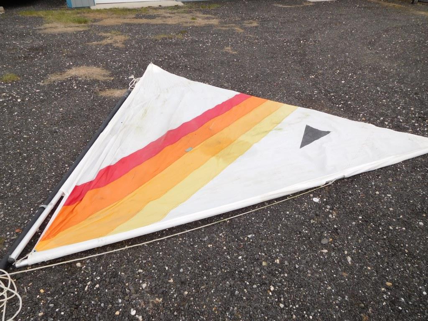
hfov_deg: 69.4
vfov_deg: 54.9
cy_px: 160
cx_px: 214
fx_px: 309
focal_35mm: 25
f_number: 3.4
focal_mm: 4.5
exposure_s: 1/400
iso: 125
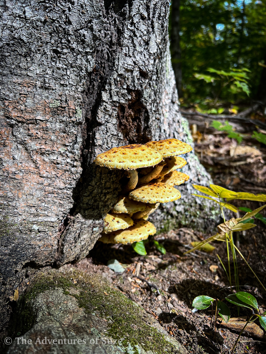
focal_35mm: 26
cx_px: 133
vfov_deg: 67.3
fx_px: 266
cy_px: 177
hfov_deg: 53.1
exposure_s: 1/630
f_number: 1.5
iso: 50
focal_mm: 5.7
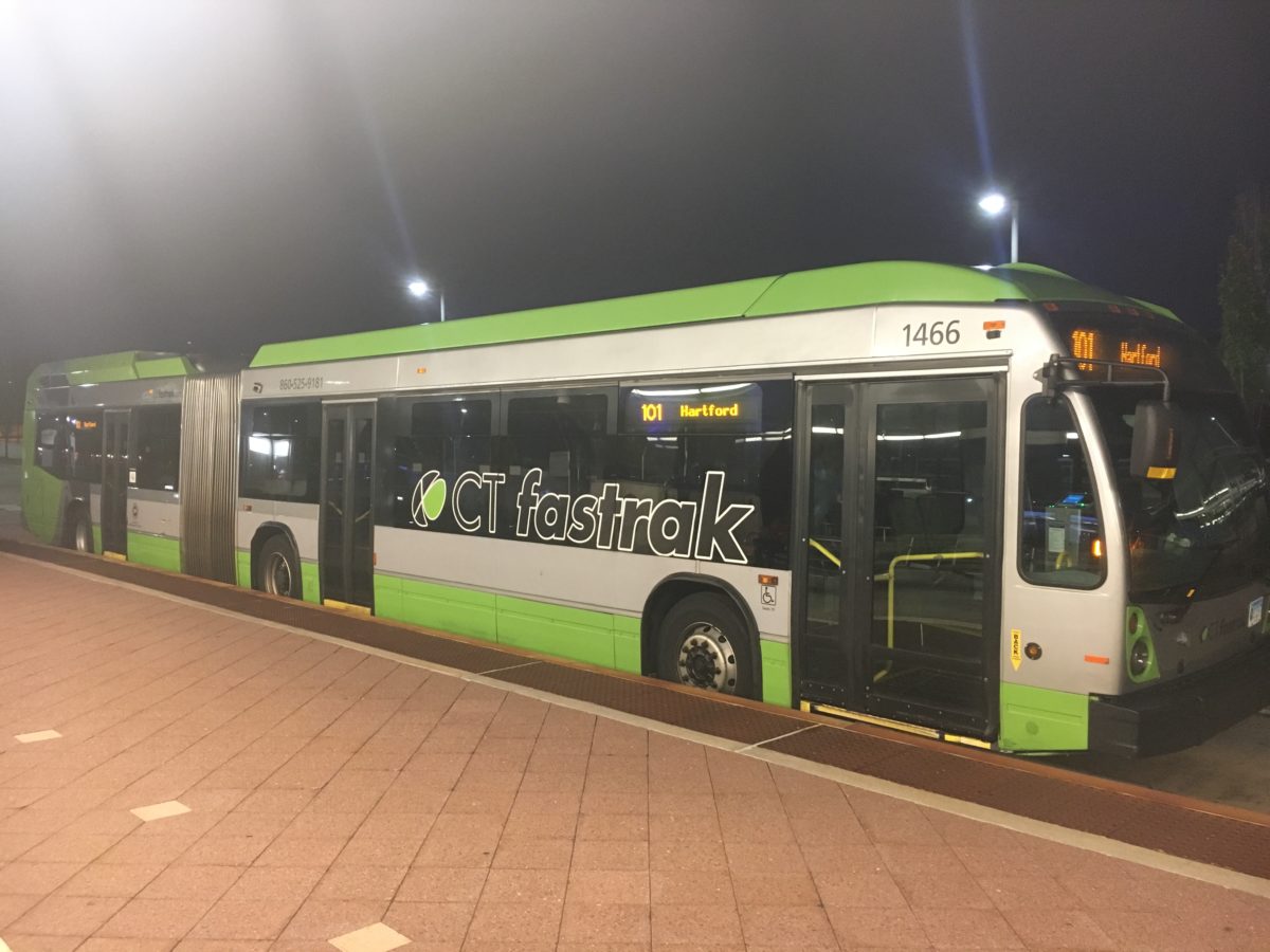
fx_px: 1064
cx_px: 635
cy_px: 476
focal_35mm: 29
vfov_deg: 48.2
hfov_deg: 61.7
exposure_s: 1/24
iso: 200
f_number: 2.2
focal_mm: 4.15
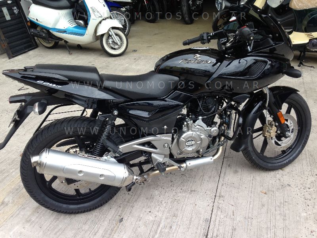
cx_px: 158
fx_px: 302
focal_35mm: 33
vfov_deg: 42.9
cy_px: 119
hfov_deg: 55.4
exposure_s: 1/341
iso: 50
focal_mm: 4.12
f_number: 2.4
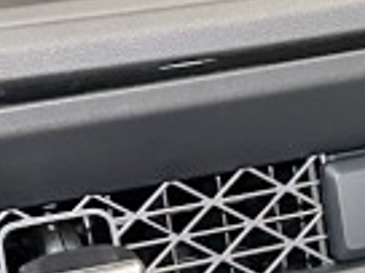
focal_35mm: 181
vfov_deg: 8.1
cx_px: 585
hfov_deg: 10.5
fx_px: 1909
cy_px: 294
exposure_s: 1/40
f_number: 1.78
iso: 800
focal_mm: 6.86
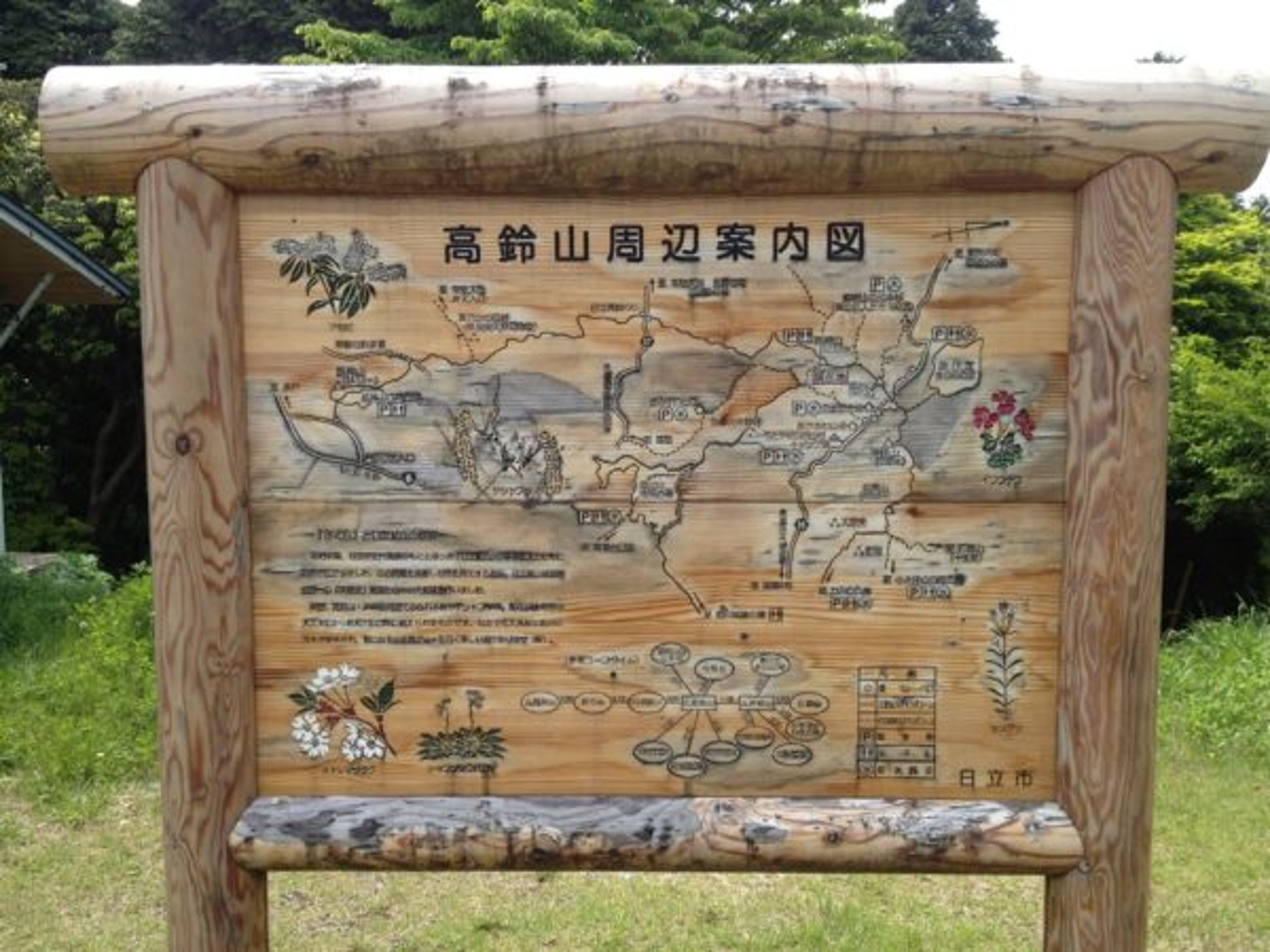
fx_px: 1284
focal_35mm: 35
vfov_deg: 40.7
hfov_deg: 52.6
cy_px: 476
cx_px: 635
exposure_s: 1/563
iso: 64
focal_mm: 4.28
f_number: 2.4
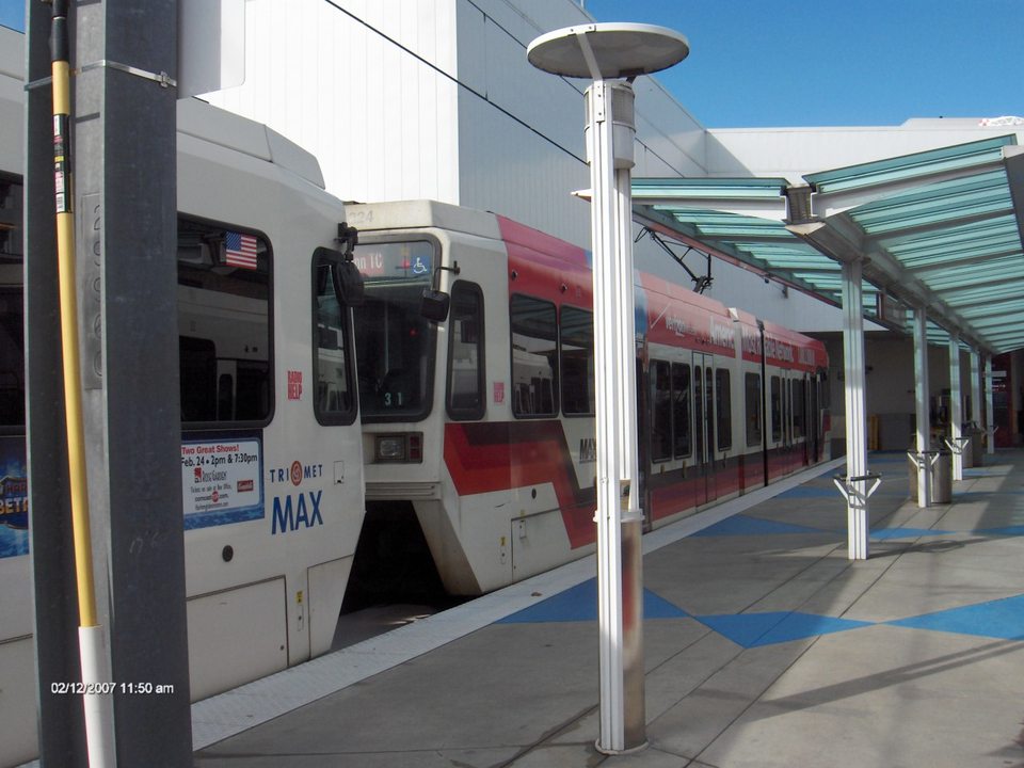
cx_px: 512
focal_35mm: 39
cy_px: 384
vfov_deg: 36.8
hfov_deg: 47.9
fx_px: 1154
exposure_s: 1/870
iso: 100
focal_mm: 8
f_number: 4.8
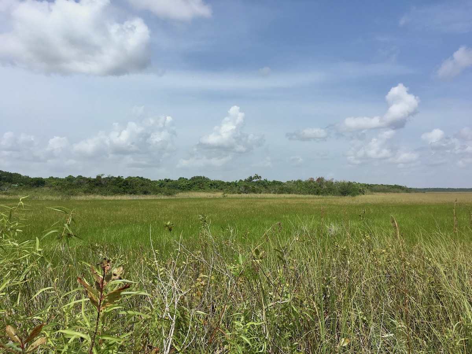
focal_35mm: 29
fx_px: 395
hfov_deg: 61.7
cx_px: 236
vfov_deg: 48.2
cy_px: 177
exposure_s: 1/2198
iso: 25
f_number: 2.2
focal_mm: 4.15
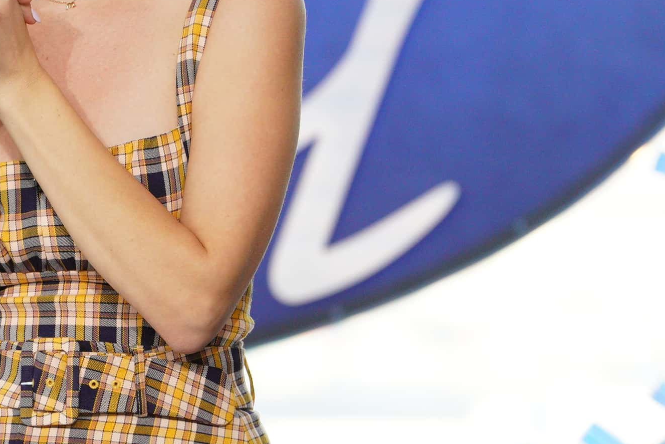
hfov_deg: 3.0
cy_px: -3
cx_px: -65
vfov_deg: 2.0
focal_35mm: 678
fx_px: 12525
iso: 1250
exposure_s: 1/500
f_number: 5.6
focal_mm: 200
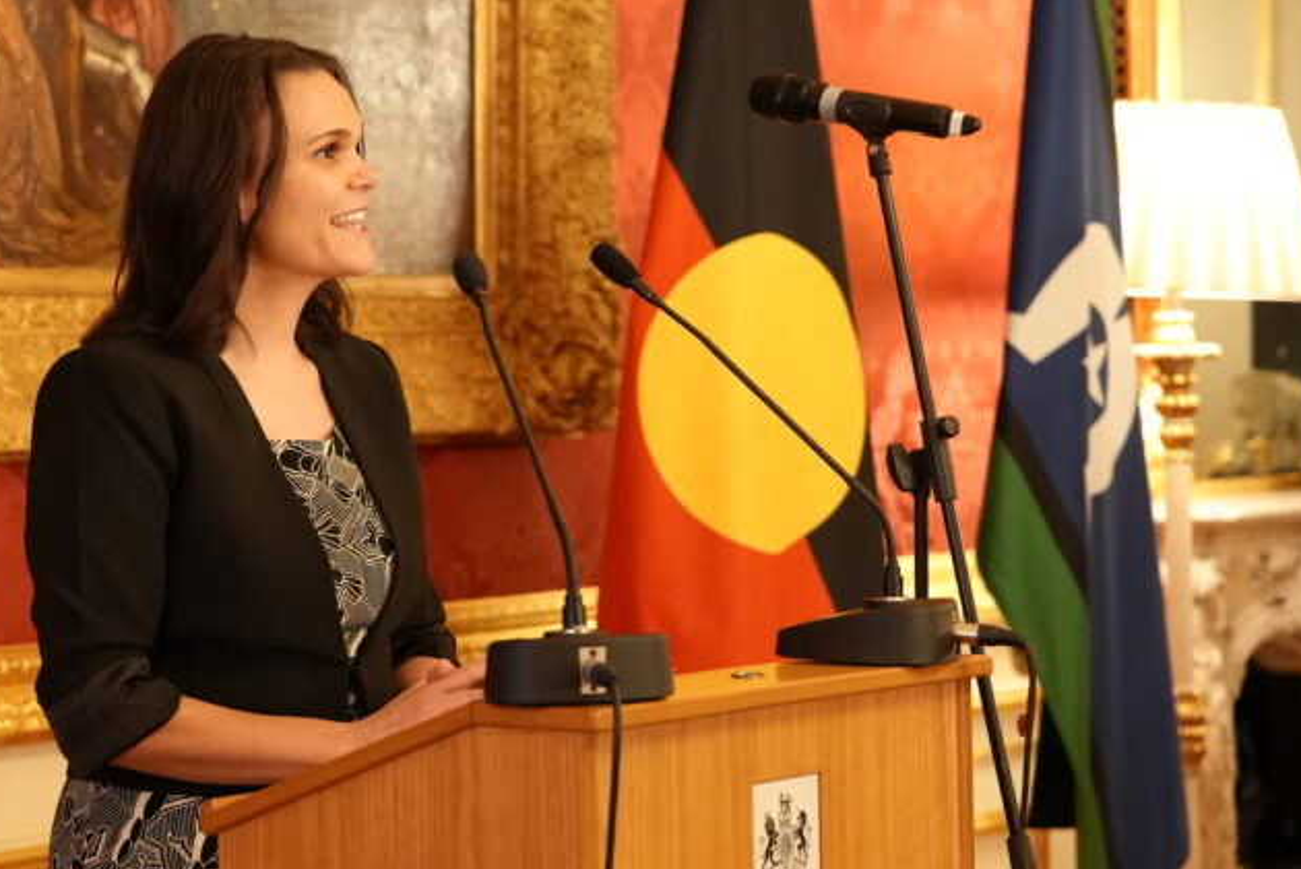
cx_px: 448
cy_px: 395
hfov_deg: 21.6
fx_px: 3399
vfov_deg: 14.6
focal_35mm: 94
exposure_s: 1/160
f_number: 4
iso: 8000
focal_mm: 70
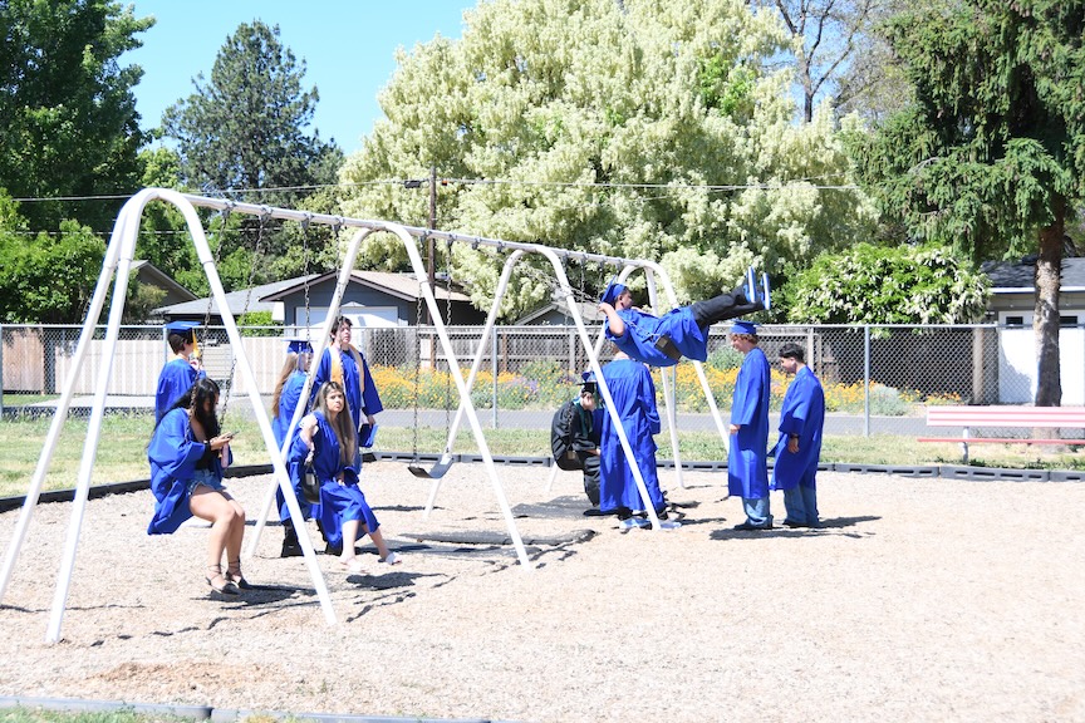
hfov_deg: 29.2
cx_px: 542
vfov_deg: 19.7
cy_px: 362
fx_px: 2079
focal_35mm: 69
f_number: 5.6
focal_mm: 46
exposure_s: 1/250
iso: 100
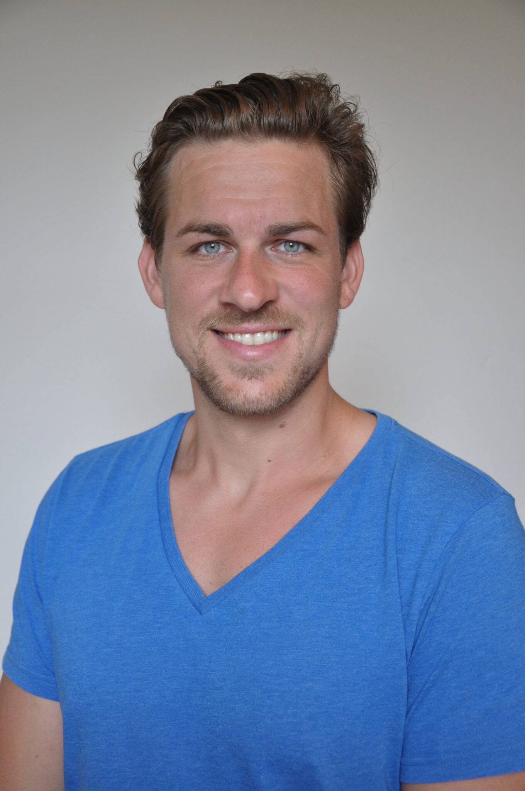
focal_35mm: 52
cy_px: 396
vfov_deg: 37.9
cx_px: 262
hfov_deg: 25.7
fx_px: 1151
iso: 640
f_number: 4.5
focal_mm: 35
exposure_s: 1/60
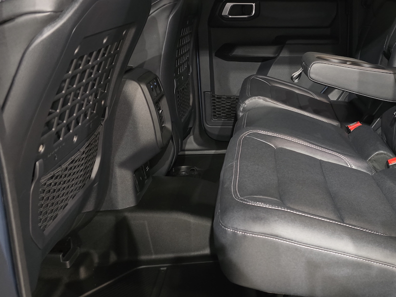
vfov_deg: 38.5
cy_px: 119
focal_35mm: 37
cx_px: 313
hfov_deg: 47.6
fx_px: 423
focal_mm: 6.3
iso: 1250
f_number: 1.7
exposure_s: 1/60
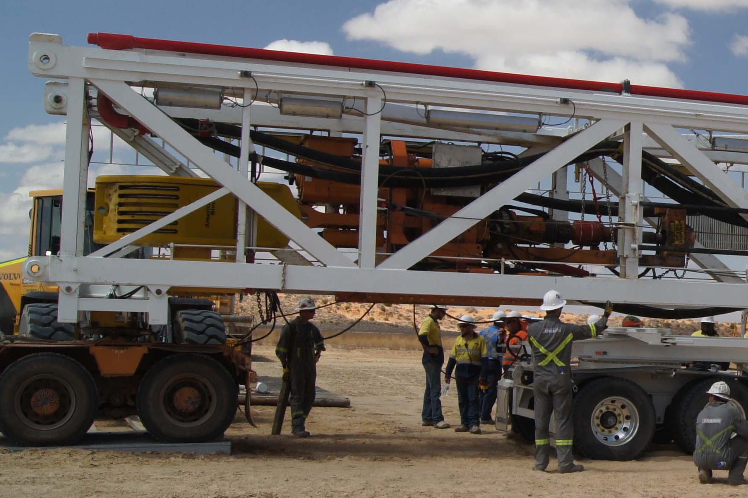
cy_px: 267
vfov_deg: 19.2
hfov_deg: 25.6
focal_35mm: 71
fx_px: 1474
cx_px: 887
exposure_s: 1/250
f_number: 10
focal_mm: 18
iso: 200
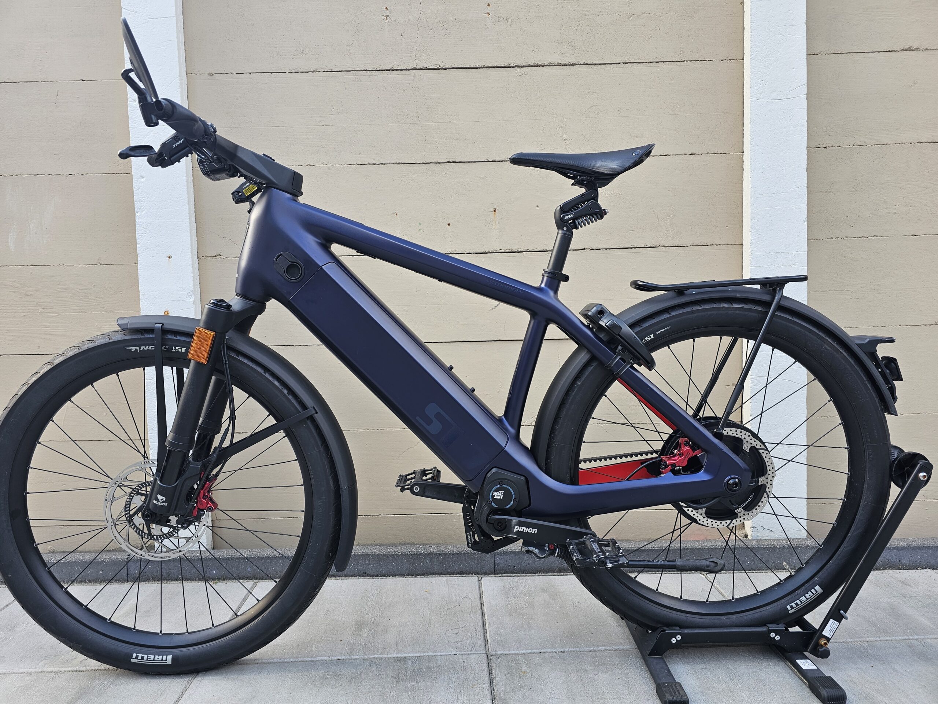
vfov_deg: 58.9
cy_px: 352
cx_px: 469
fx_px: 623
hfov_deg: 73.9
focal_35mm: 23
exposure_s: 1/190
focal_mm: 6.3
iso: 25
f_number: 1.7
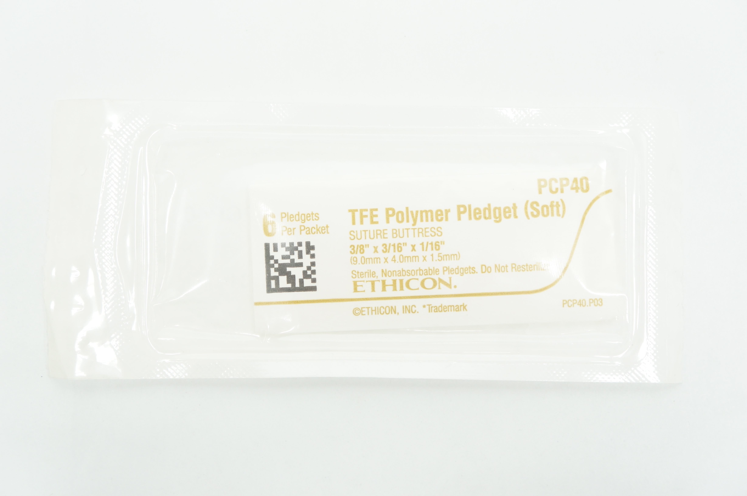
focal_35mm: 48
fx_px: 995
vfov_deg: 28.0
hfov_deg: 41.2
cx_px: 374
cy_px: 248
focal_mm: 32
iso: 400
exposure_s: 1/60
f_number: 4.5
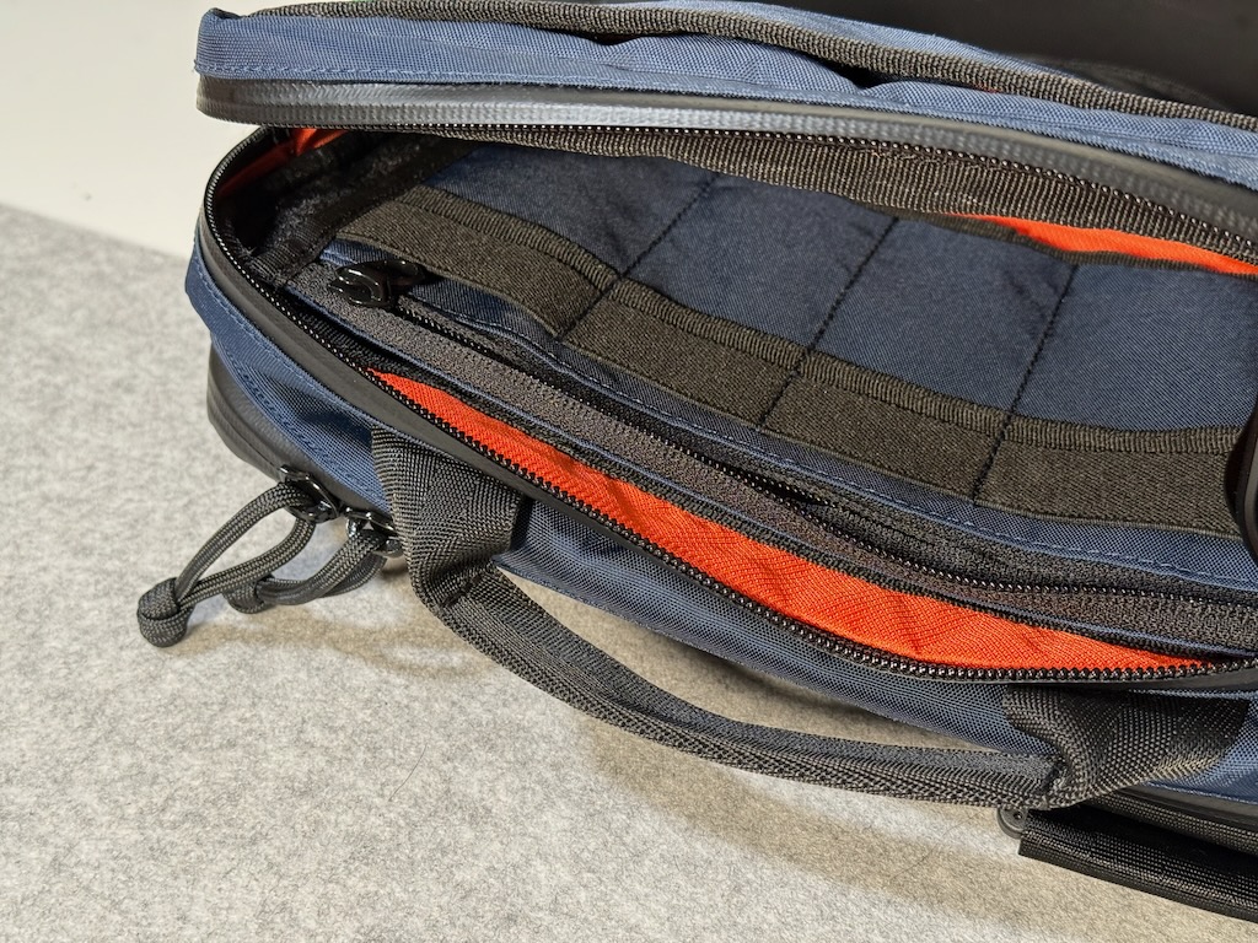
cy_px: 472
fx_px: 1744
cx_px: 629
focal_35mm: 48
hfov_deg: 39.7
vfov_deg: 30.3
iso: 100
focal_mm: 6.76
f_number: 1.78
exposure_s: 1/60
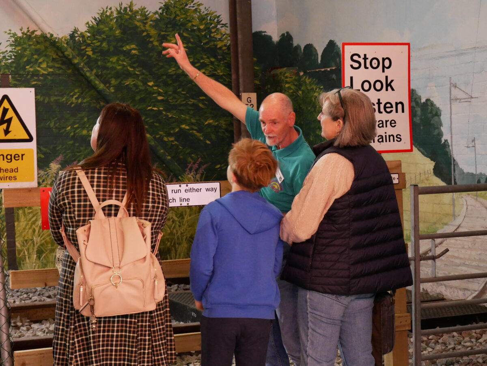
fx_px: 1126
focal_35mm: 80
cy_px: 183
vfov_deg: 18.4
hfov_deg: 24.4
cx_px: 244
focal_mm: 40
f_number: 5.5
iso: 3200
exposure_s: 1/15
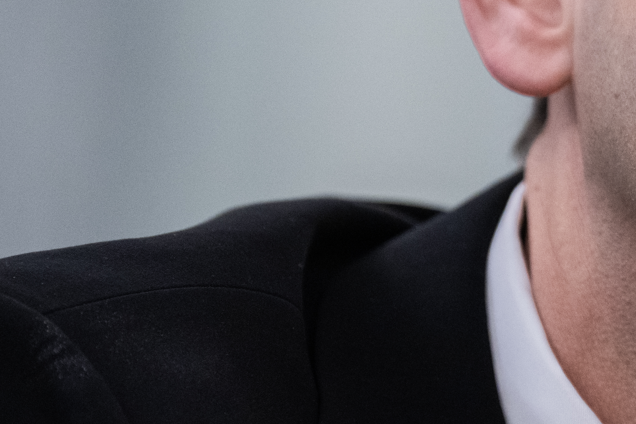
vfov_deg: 2.2
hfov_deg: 3.3
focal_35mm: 615
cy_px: 42
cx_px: 774
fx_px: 10864
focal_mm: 200
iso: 3200
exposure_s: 1/320
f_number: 2.8
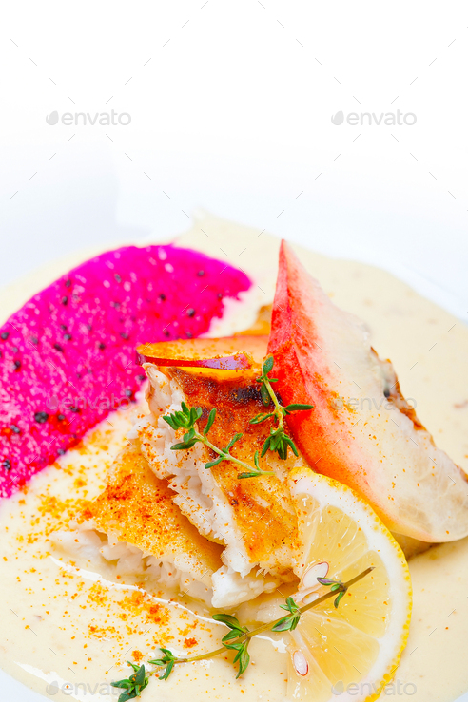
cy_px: 397
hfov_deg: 10.9
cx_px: 228
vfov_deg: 16.3
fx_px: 2459
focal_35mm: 126
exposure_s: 1/200
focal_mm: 105
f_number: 11
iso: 200
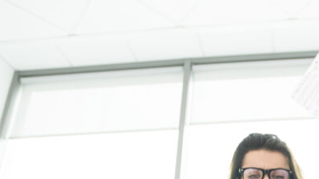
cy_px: 256
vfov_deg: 20.3
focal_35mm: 52
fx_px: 440
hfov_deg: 38.3
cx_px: 257
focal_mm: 19
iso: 800
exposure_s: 1/200
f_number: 2.8
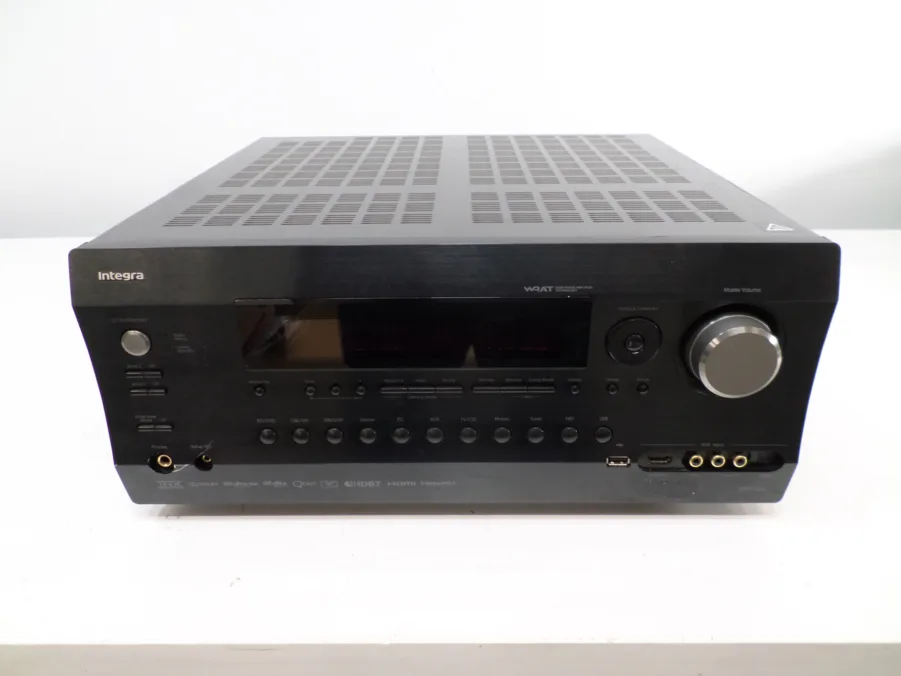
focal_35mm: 25
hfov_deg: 69.4
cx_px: 450
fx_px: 651
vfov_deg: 54.9
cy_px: 338
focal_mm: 4.5
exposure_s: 1/30
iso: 160
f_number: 2.5
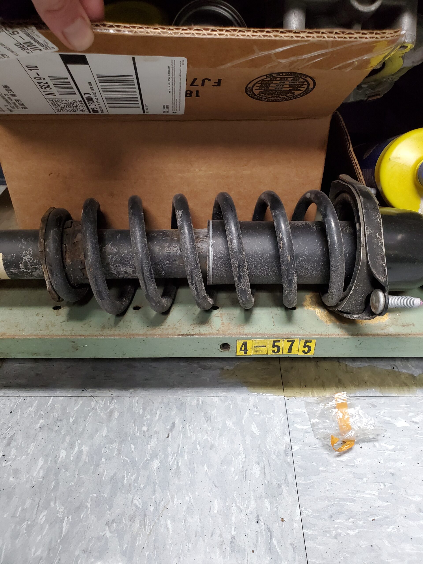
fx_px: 424
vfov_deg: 67.3
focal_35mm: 26
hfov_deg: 53.1
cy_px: 282
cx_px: 212
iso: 500
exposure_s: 1/40
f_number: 2.4
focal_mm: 4.3
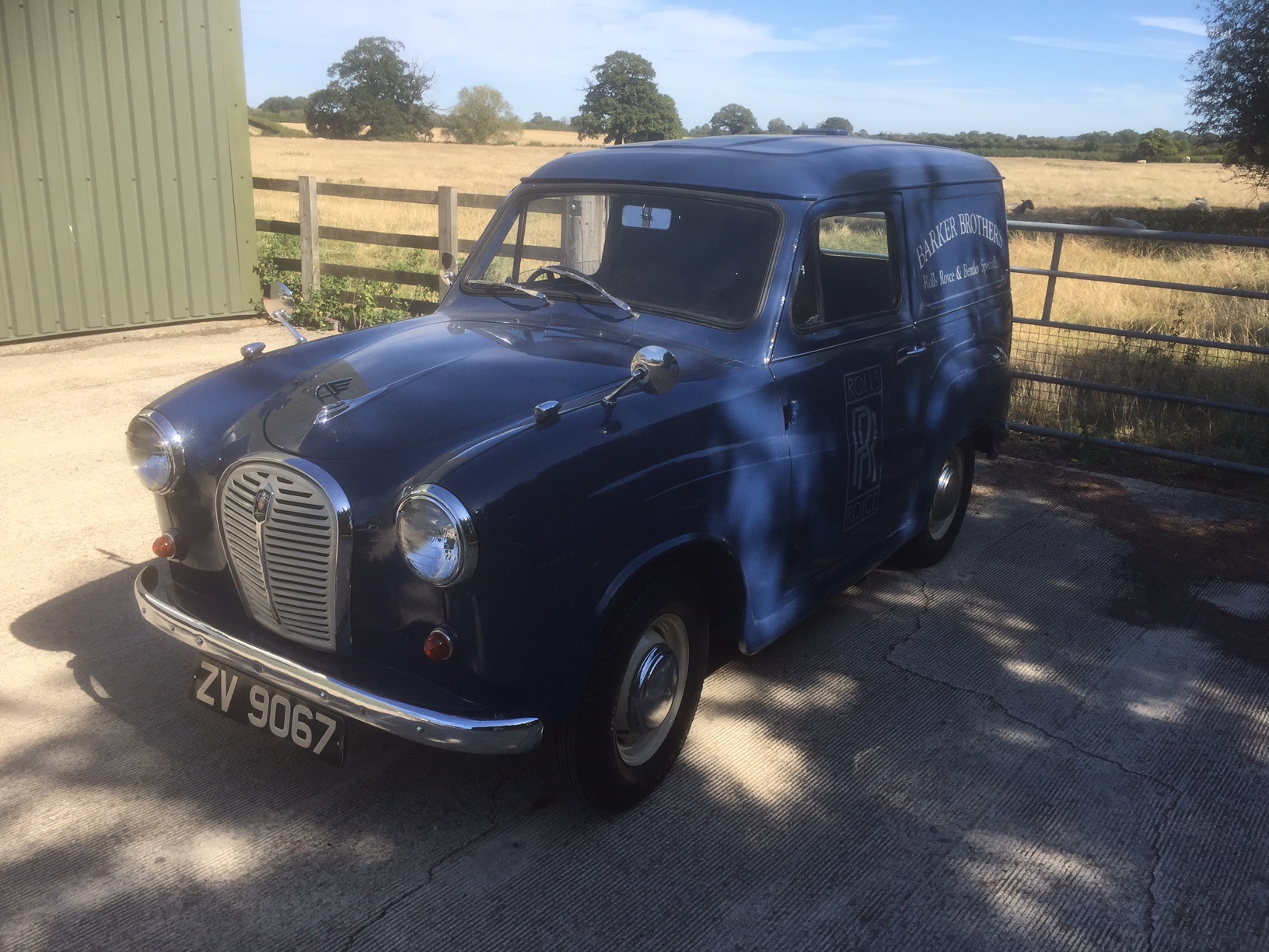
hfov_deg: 61.7
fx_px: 1063
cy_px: 476
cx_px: 634
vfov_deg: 48.2
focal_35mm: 29
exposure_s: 1/1041
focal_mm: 4.15
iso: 32
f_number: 2.2
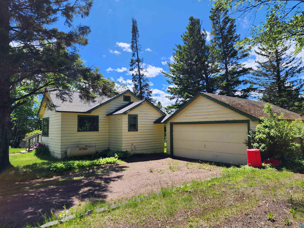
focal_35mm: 23
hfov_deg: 73.9
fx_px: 202
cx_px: 152
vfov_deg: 58.9
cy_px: 114
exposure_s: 1/740
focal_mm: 6.4
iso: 12
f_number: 1.8
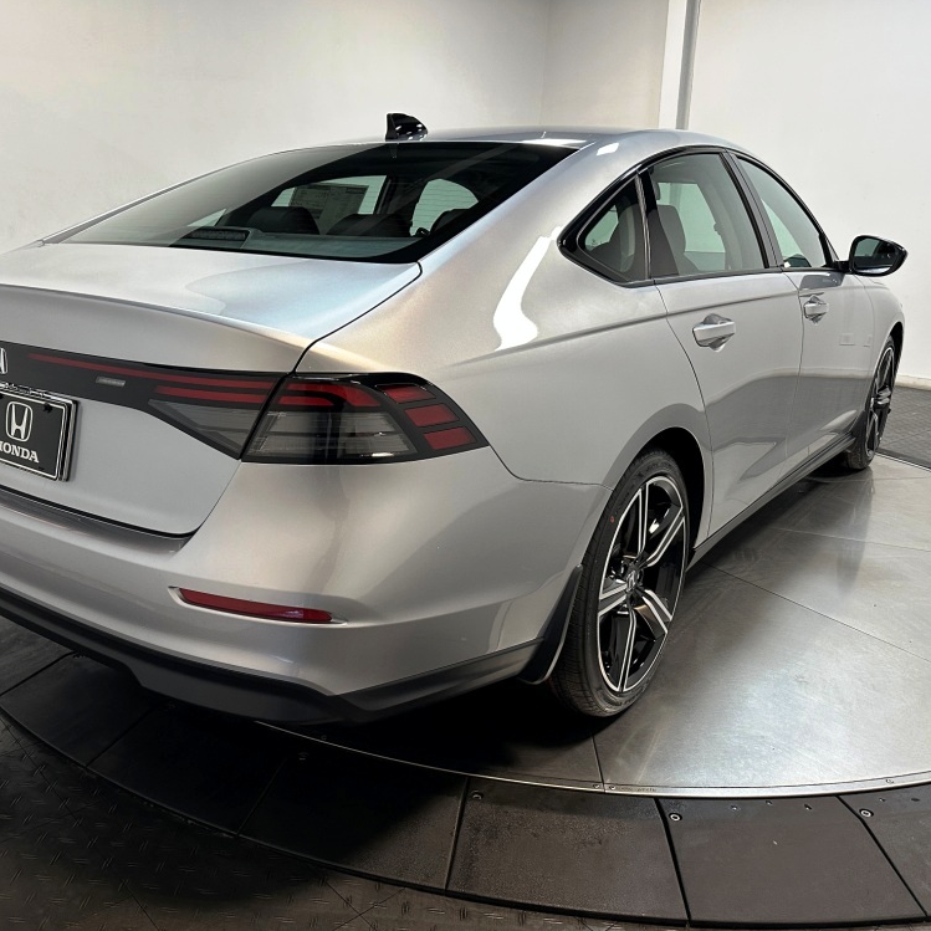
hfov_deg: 55.3
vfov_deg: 55.6
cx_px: 377
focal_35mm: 29
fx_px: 882
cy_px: 470
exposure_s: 1/60
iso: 250
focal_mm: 6.86
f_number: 1.78
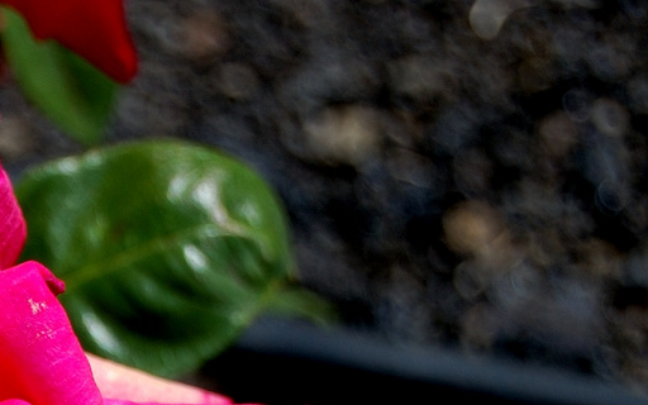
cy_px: 628
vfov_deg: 4.9
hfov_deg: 7.7
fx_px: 4708
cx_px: -296
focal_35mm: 267
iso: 200
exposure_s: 1/500
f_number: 5.6
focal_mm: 55
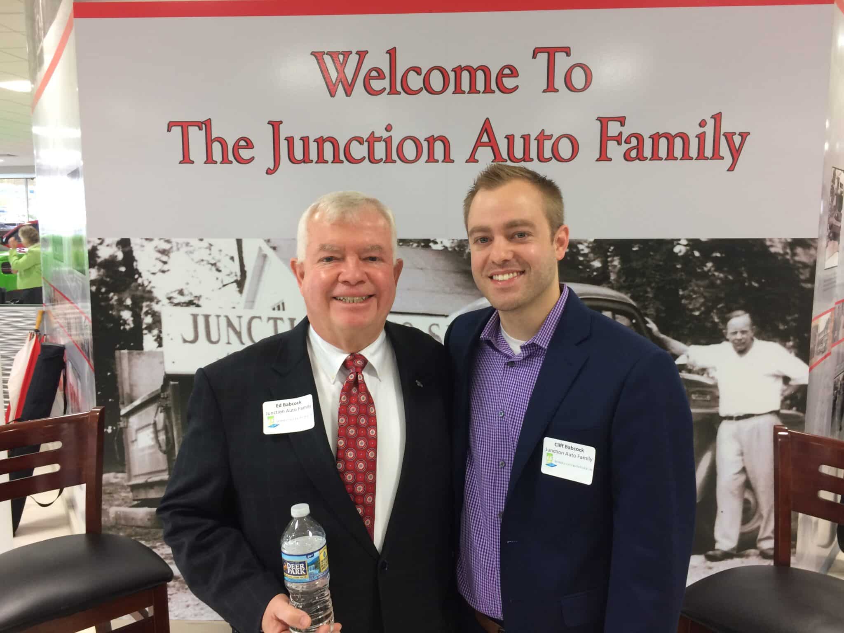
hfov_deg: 61.7
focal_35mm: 29
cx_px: 422
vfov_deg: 48.2
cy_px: 316
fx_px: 707
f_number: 2.2
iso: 80
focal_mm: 4.15
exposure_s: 1/30
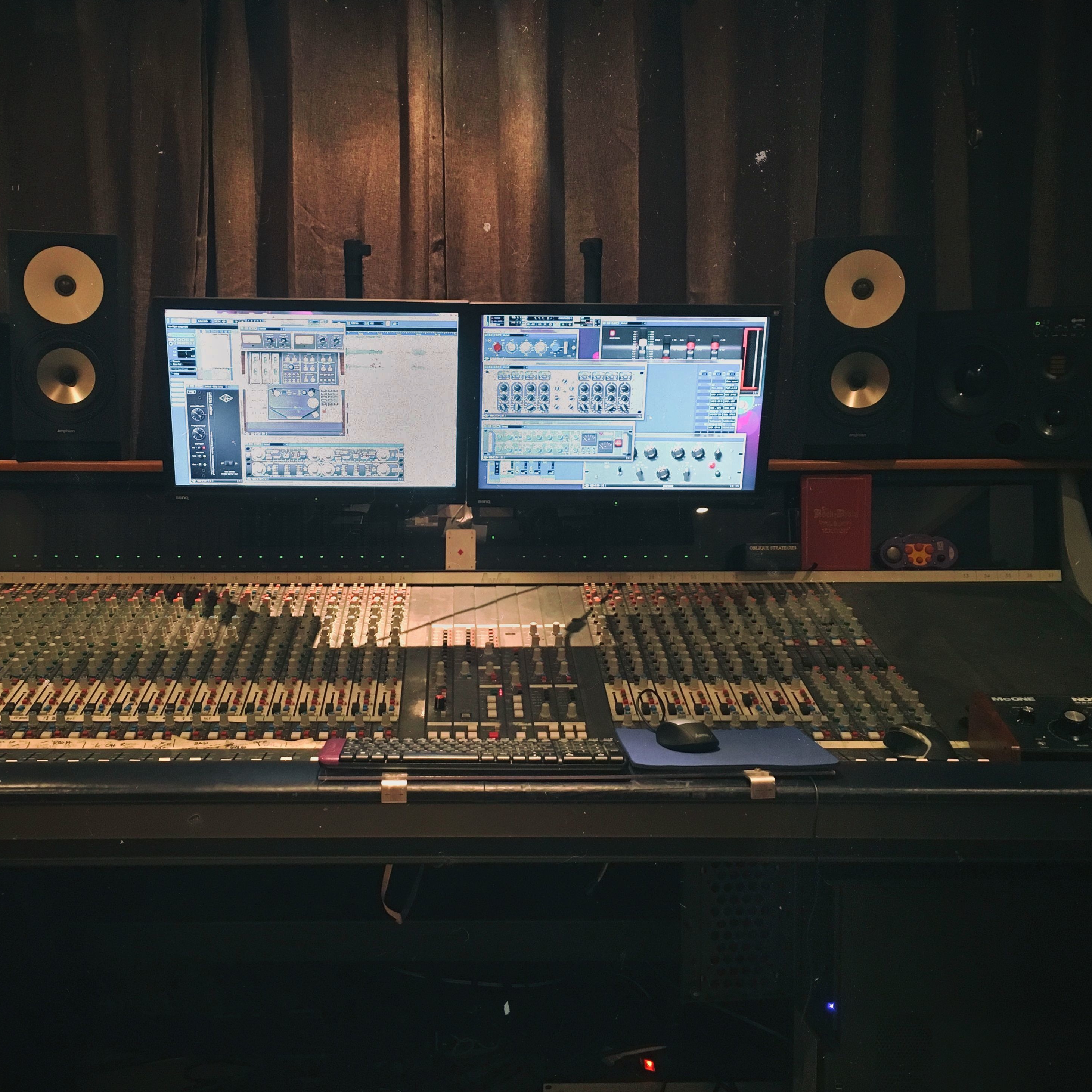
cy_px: 542
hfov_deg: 47.0
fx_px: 1249
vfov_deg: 47.2
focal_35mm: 35
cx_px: 457
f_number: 2.2
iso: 200
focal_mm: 4.15
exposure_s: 1/20
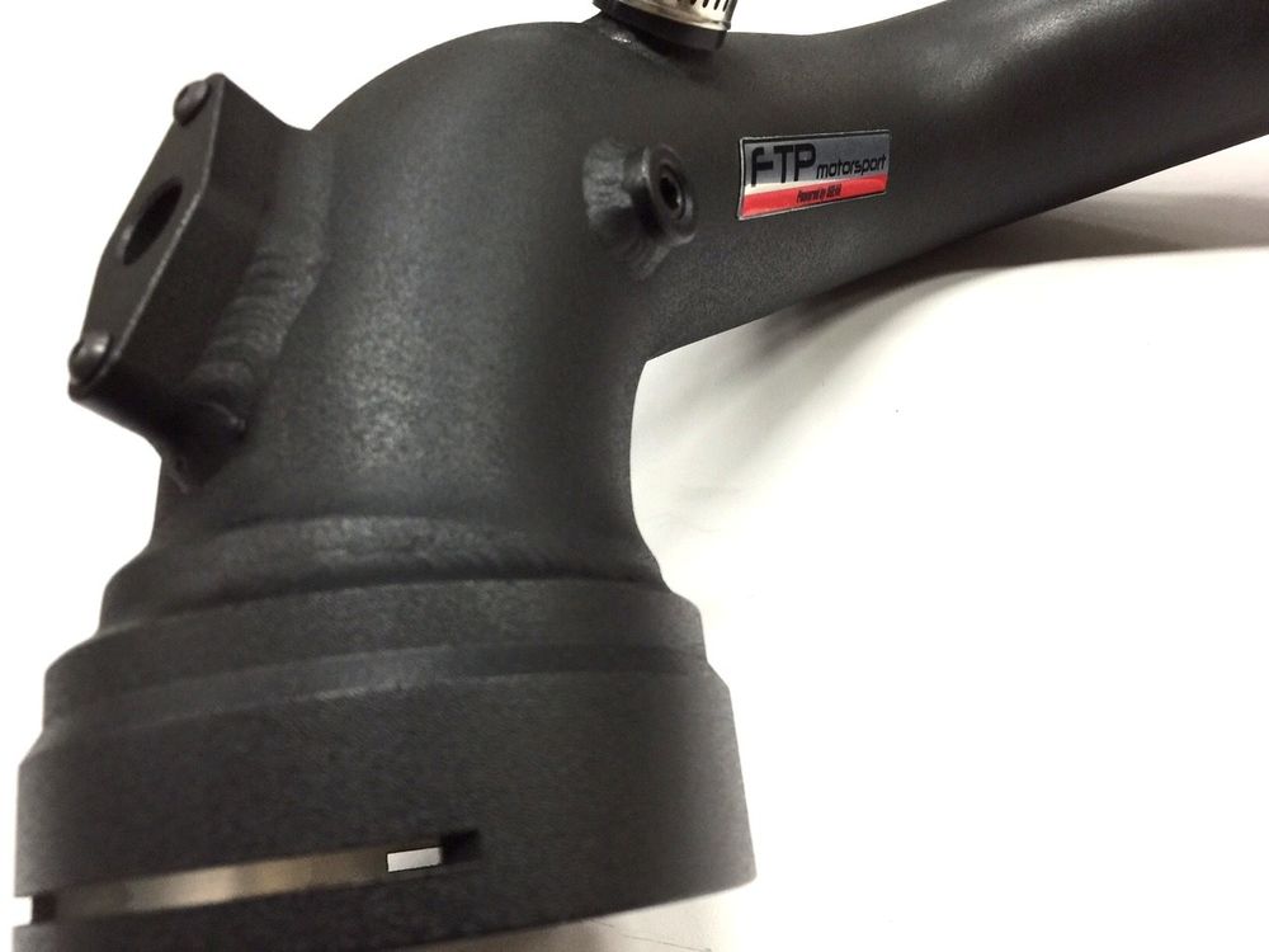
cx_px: 634
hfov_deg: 61.7
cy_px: 476
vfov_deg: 48.2
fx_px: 1063
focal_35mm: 29
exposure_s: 1/30
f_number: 2.2
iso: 40
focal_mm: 4.15
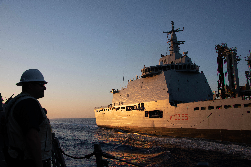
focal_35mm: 32
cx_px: 126
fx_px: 223
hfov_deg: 58.7
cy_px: 84
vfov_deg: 41.1
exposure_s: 1/640
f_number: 8
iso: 200
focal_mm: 32
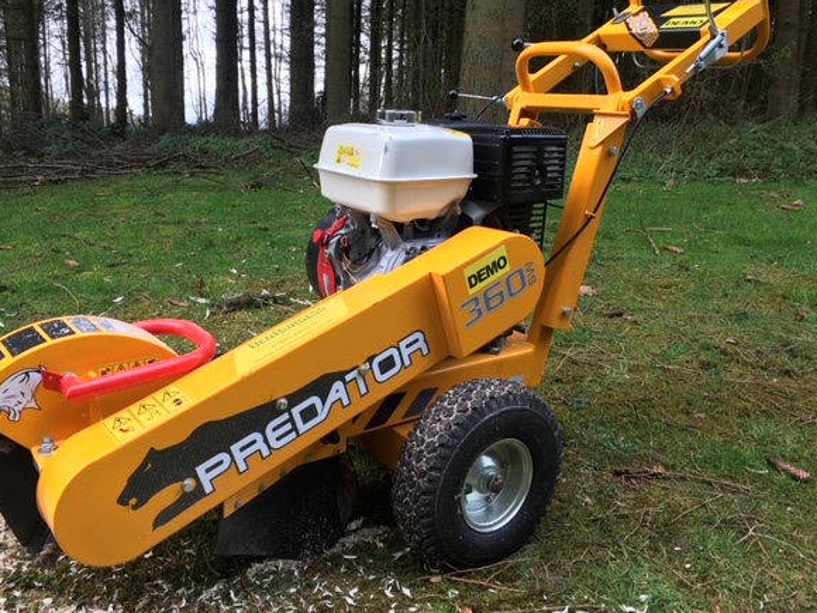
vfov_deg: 44.1
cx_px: 386
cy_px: 283
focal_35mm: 32
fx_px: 755
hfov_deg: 56.8
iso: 25
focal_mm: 4.15
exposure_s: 1/113
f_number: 2.2
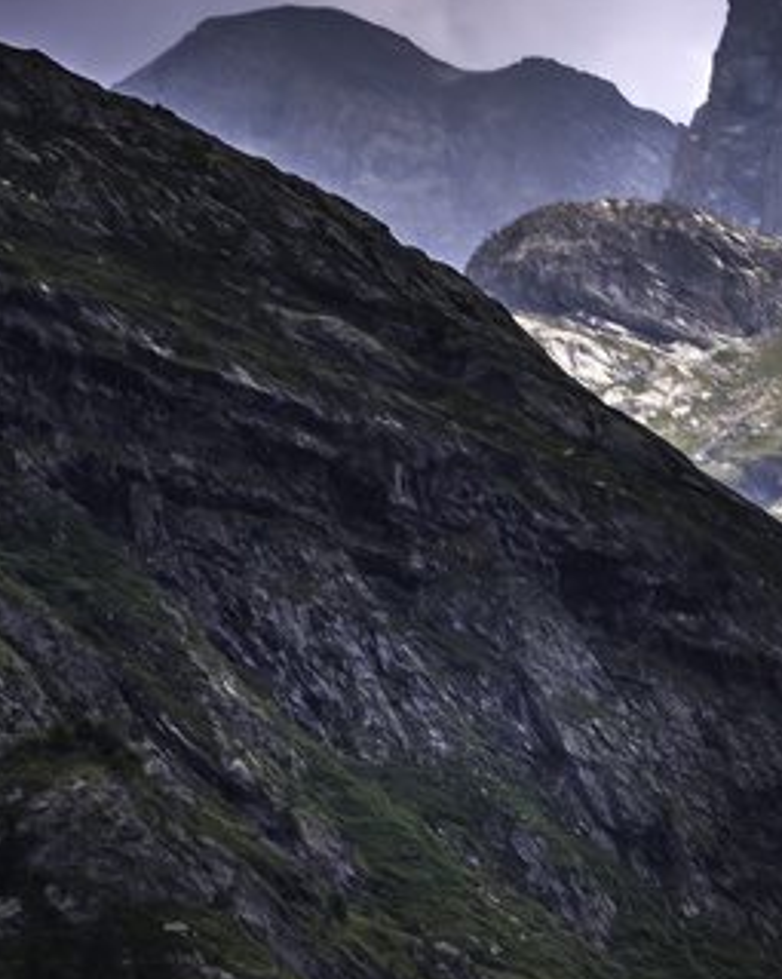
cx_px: 932
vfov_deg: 7.3
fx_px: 7641
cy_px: 951
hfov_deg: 5.8
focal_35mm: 264
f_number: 16
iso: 100
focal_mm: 55
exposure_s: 1/60
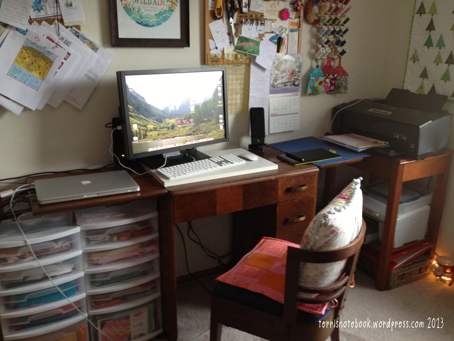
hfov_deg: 52.6
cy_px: 170
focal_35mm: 35
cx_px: 227
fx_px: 459
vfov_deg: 40.7
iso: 125
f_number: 2.4
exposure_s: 1/20
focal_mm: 4.28
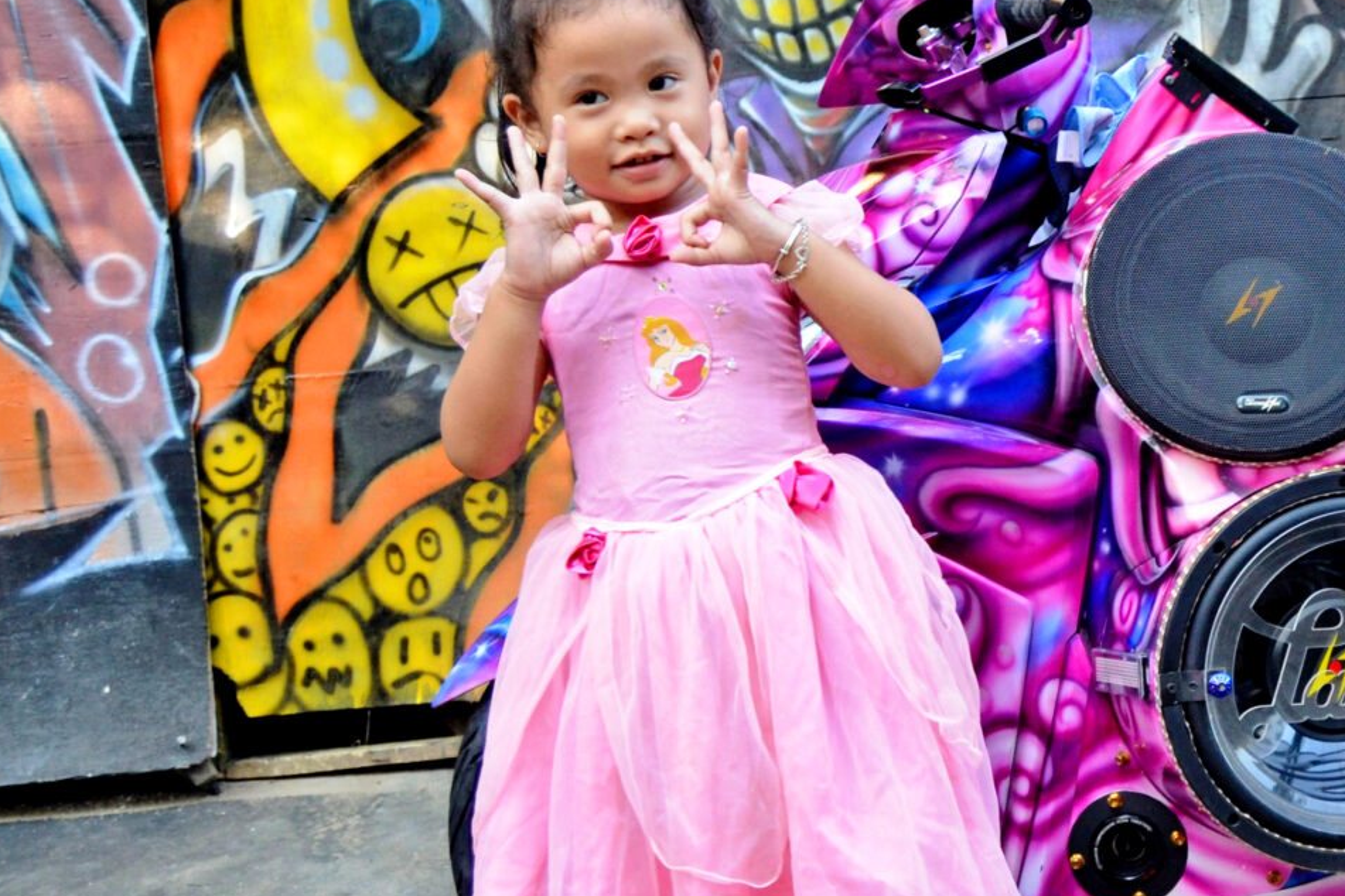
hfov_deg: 23.0
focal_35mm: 84
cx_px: 1413
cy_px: 377
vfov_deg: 16.3
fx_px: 3138
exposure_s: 1/100
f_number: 5.6
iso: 400
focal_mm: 26
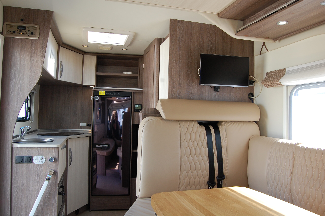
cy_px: 108
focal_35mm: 27
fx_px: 244
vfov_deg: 47.8
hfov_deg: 67.4
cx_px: 162
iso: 400
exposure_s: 1/50
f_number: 8
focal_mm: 18
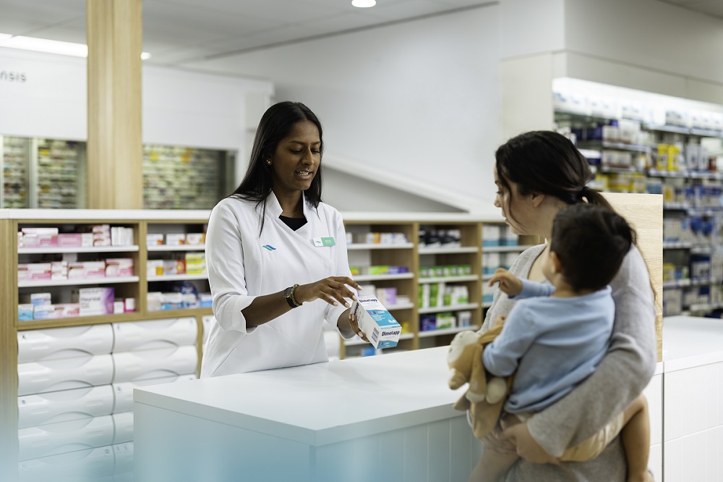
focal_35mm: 50
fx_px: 1004
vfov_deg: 27.0
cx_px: 362
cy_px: 241
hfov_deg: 39.6
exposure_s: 1/200
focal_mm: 50
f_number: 1.8
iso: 100
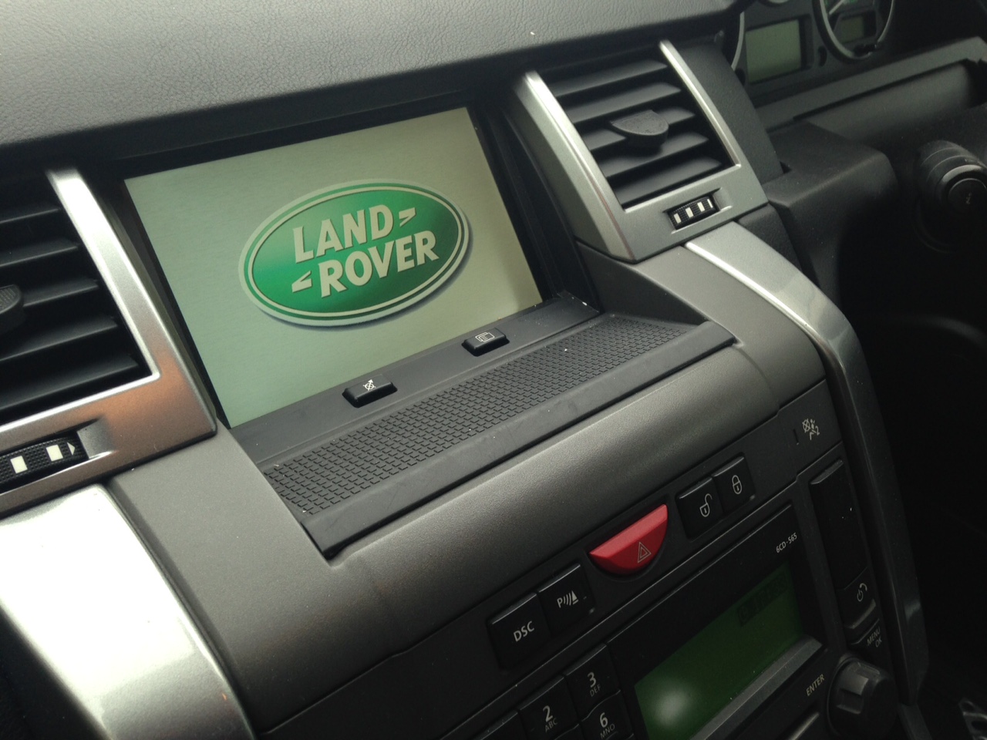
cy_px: 370
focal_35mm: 33
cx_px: 494
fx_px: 941
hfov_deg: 55.4
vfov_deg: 42.9
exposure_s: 1/60
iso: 50
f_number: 2.4
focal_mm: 4.12
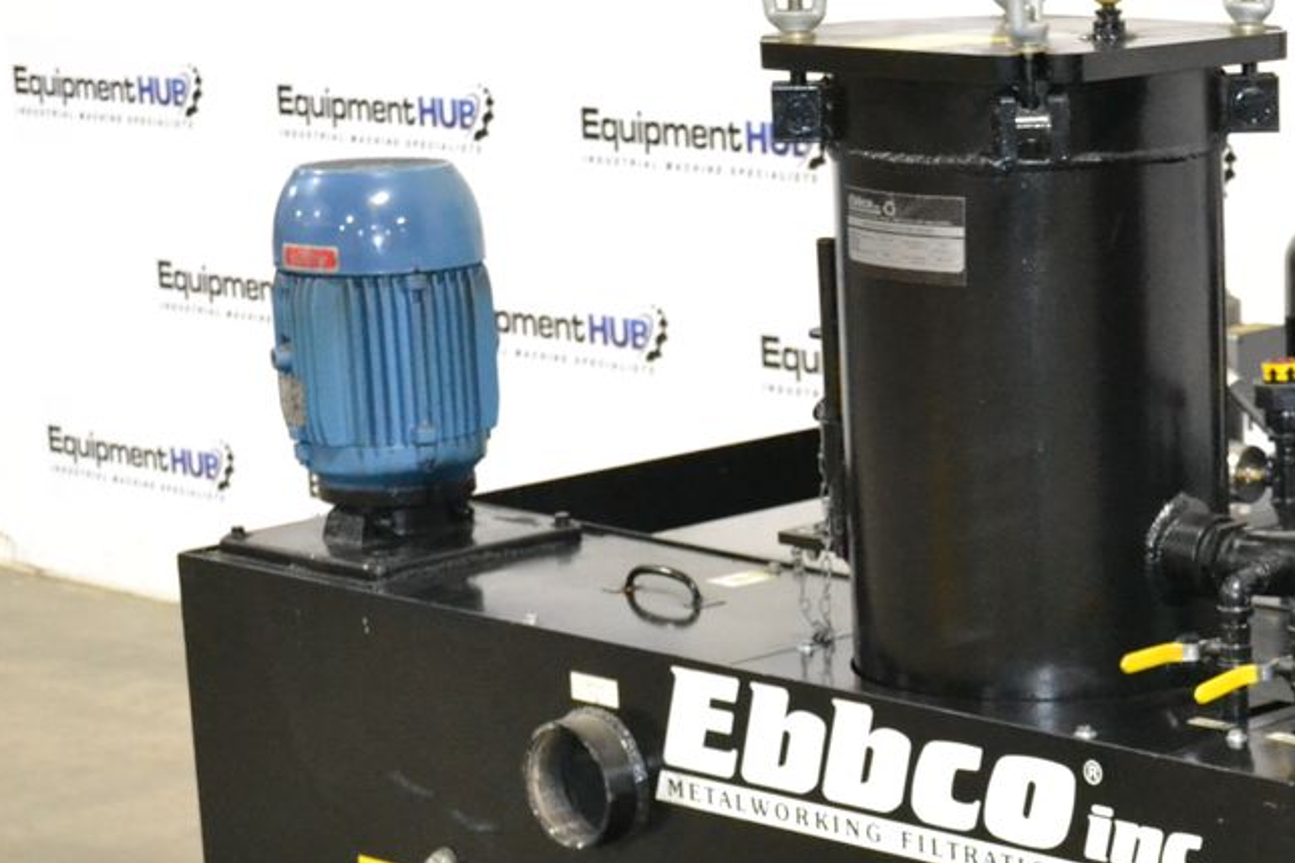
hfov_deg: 19.2
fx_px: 3704
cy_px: 731
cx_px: 1349
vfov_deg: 13.2
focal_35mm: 103
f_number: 4.8
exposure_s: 1/60
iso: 3200
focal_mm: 32
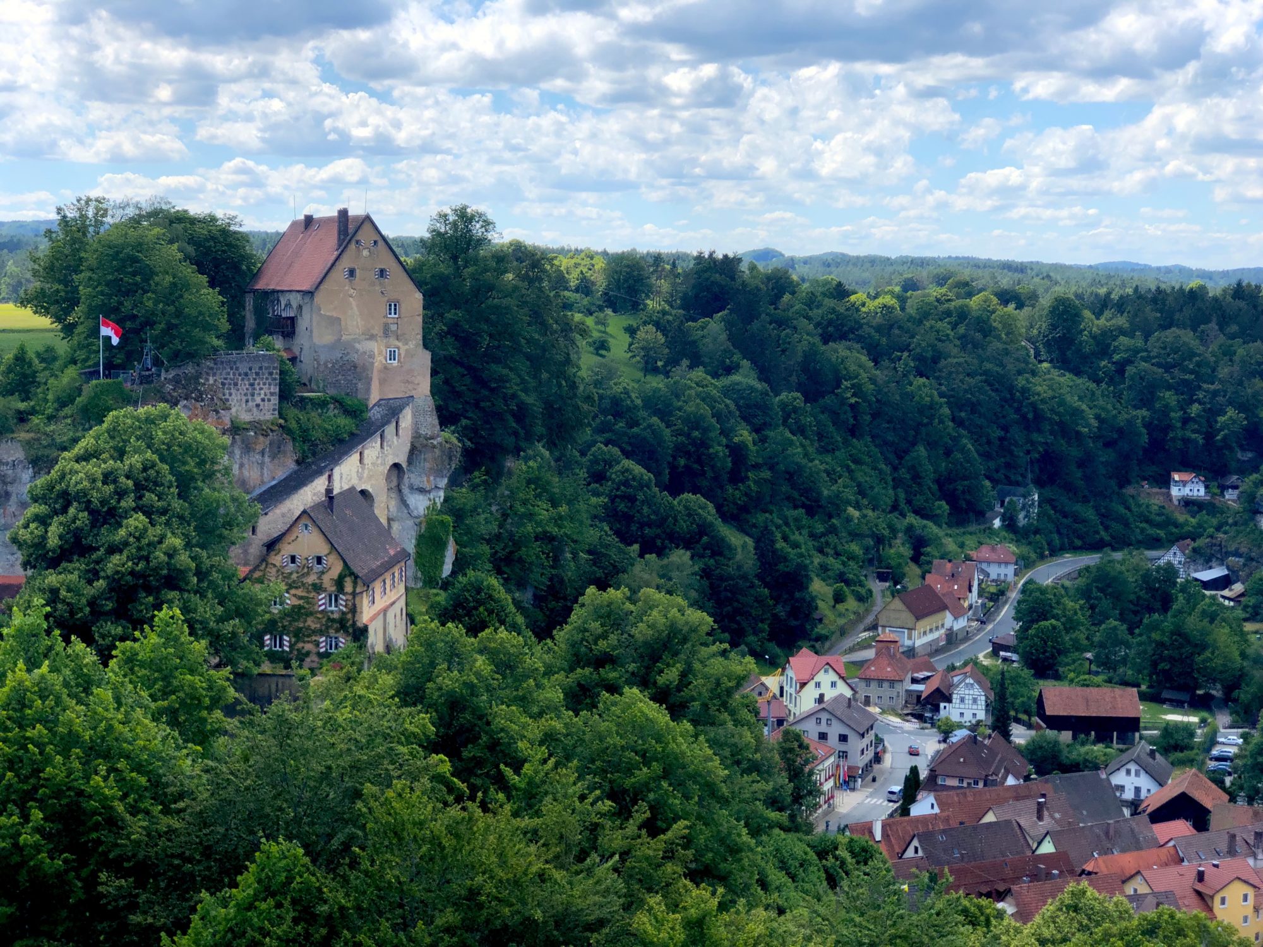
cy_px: 474
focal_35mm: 57
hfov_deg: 33.8
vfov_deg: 25.7
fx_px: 2080
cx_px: 632
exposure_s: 1/923
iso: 20
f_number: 2.8
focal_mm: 6.6
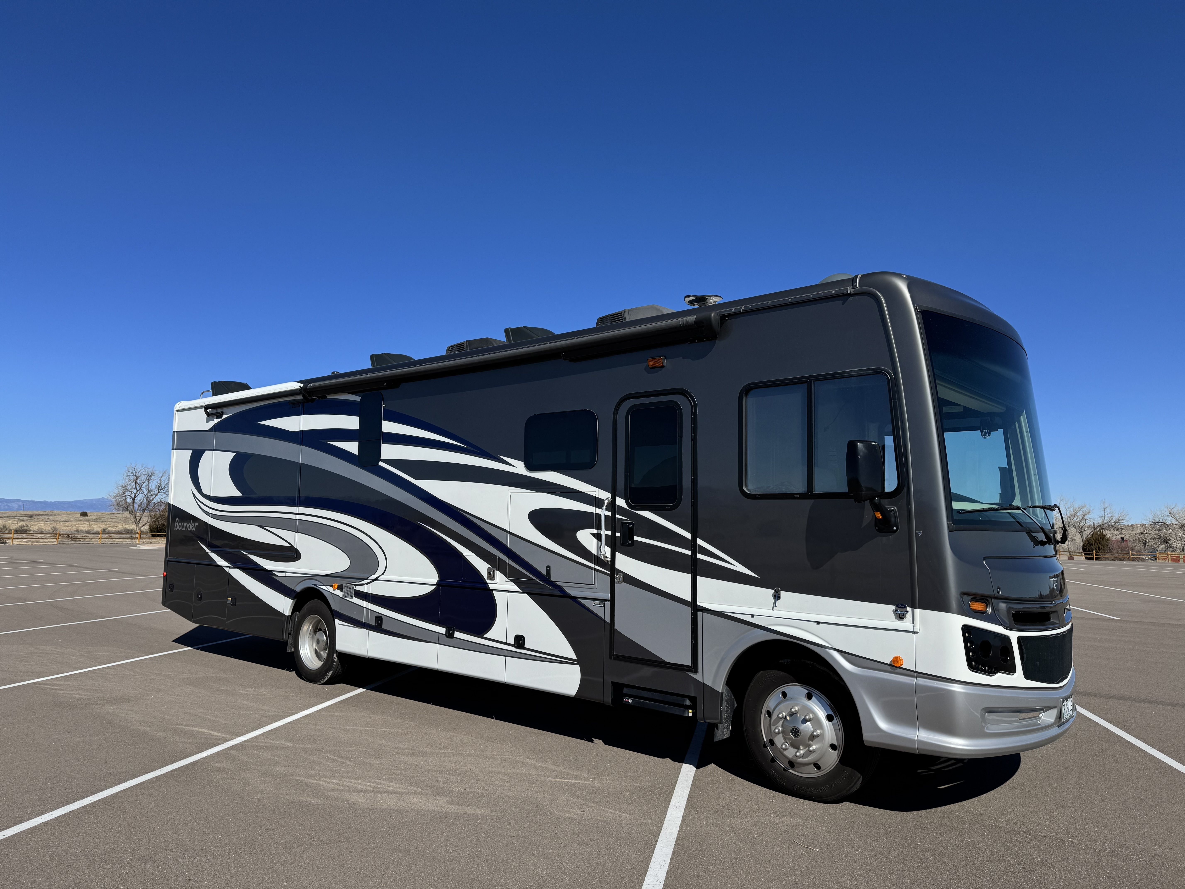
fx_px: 822
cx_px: 592
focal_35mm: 24
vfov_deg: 56.8
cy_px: 444
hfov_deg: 71.6
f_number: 1.78
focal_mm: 6.76
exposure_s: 1/6410
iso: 80
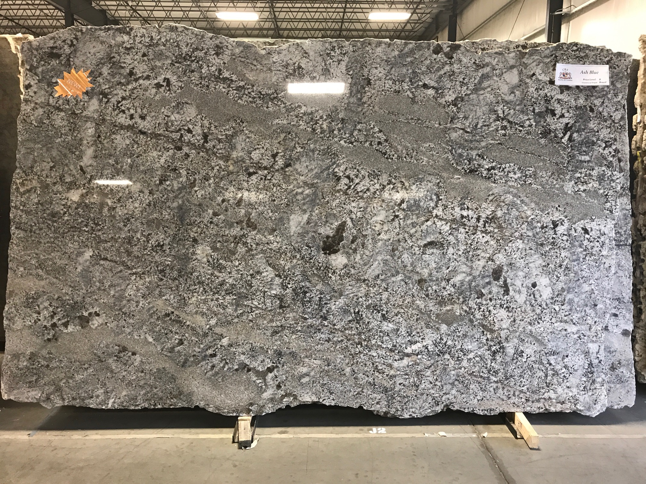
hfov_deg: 63.4
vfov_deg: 49.7
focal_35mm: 28
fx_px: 523
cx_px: 323
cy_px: 242
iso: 40
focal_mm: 3.99
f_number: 1.8
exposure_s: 1/20
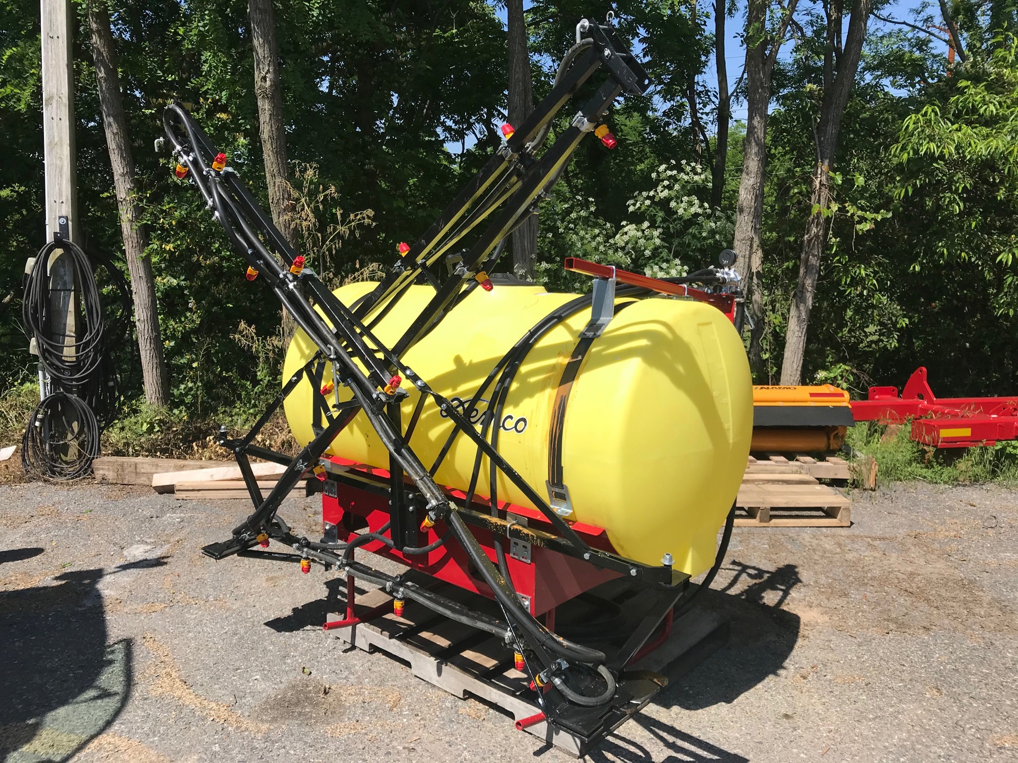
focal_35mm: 28
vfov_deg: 49.7
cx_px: 509
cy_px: 382
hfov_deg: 63.4
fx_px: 823
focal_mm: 3.99
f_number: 1.8
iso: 20
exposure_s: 1/2128
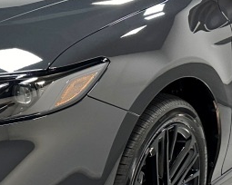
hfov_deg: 19.9
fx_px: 645
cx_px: 9
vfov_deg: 16.3
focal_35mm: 94
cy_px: 122
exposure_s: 1/60
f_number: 1.78
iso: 320
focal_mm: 6.86
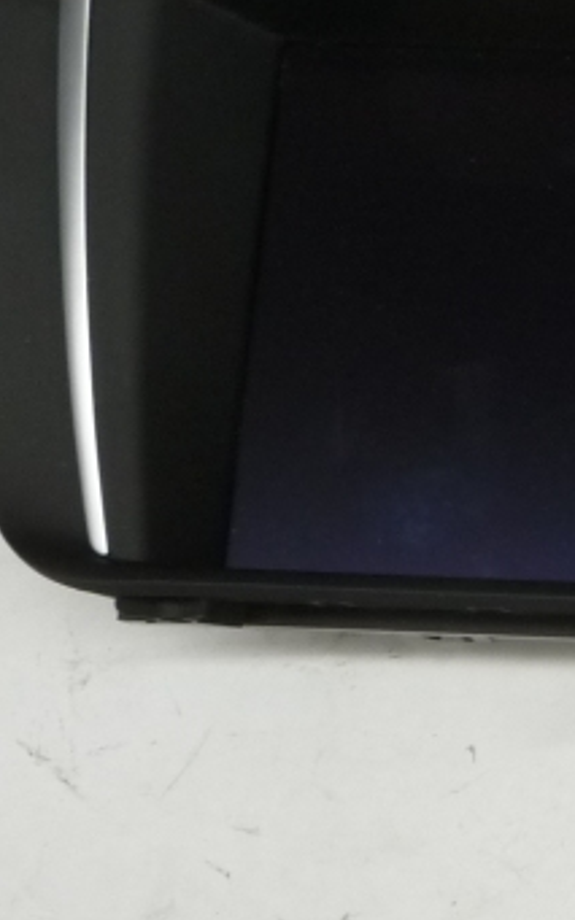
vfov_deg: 23.3
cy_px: 413
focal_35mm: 89
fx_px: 2232
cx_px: 1120
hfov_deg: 12.9
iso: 200
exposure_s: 1/30
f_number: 3.3
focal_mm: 4.7
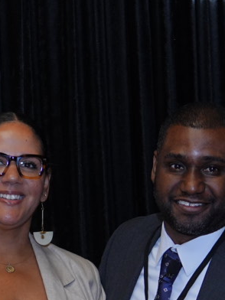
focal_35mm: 139
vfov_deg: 13.9
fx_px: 1205
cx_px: 47
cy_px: 313
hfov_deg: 10.6
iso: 320
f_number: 3.2
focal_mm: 35
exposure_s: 1/200
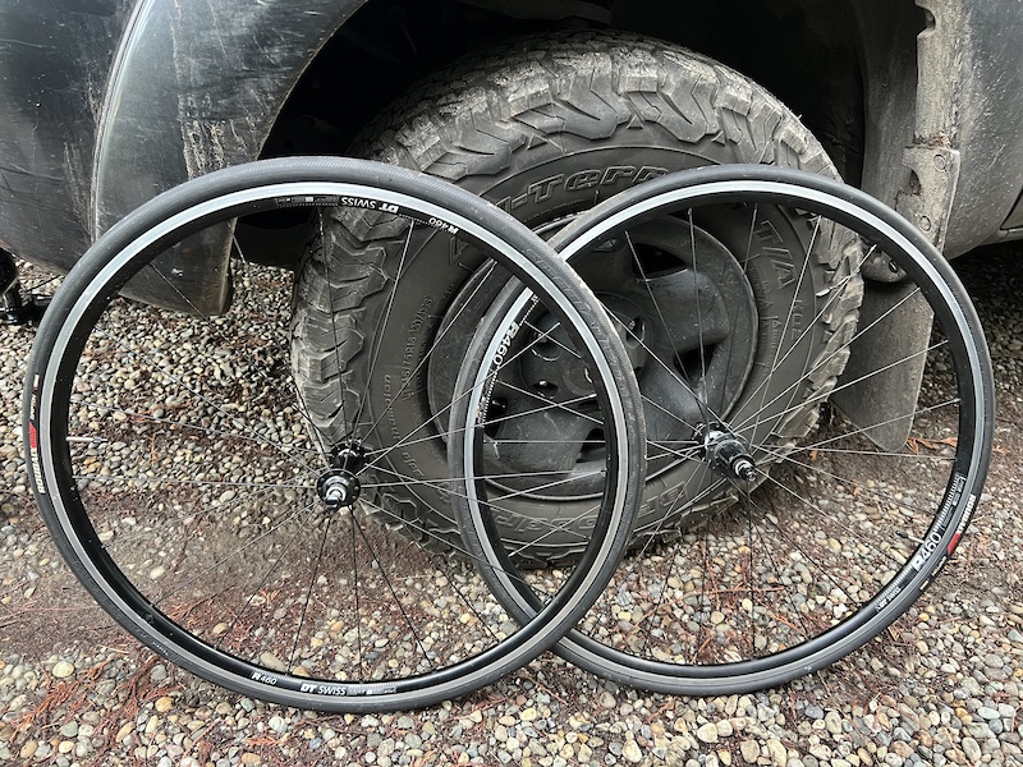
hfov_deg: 67.3
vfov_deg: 53.1
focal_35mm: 26
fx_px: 768
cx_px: 512
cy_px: 384
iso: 400
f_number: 1.5
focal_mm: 5.7
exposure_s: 1/60
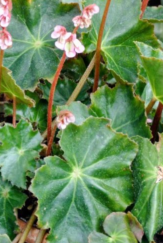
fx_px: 1150
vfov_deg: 12.0
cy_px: 47
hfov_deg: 8.1
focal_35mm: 170
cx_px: 169
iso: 250
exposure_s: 1/60
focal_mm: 30
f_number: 3.8
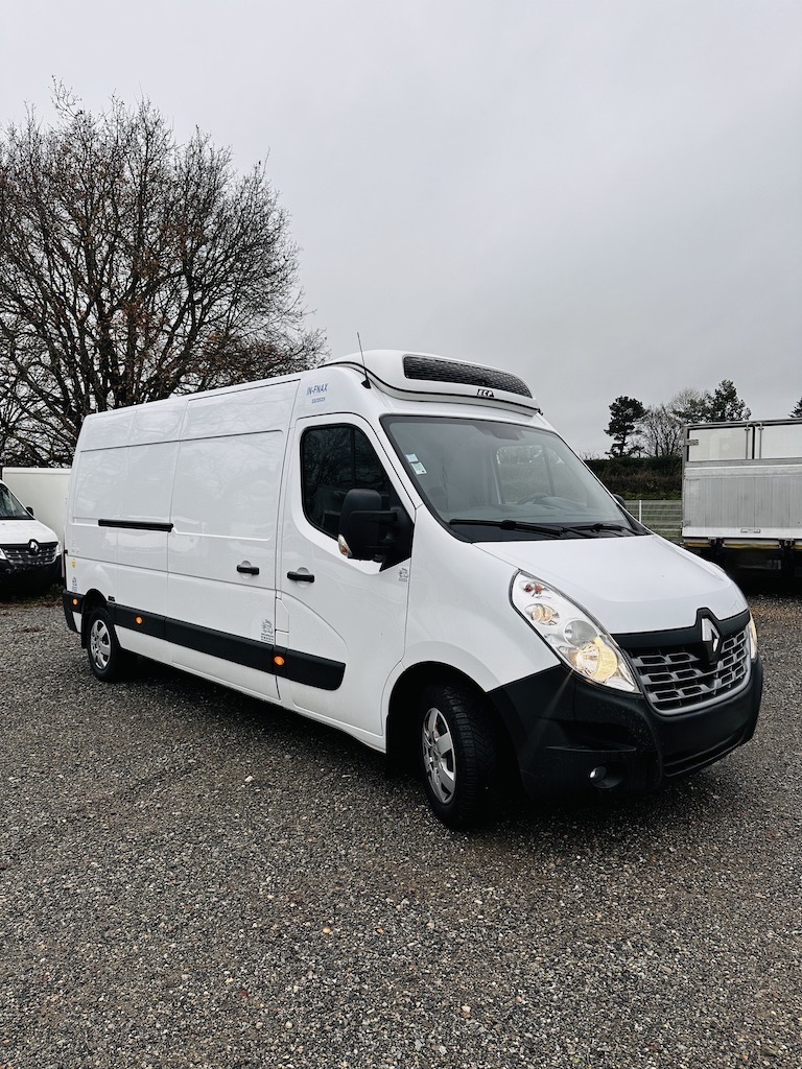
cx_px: 401
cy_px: 534
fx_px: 741
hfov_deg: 56.8
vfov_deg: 71.6
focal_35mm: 24
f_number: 1.78
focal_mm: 6.86
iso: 80
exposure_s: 1/663
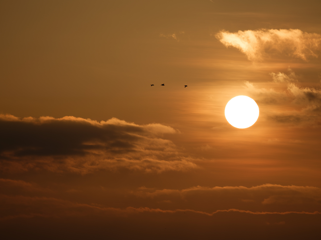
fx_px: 3672
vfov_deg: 3.8
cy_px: 120
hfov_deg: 5.0
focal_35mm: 396
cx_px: 160
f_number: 5.6
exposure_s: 1/2500
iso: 125
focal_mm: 500
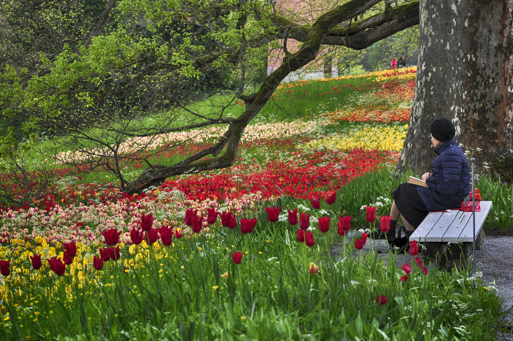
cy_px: 170
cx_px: 256
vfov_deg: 13.0
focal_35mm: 105
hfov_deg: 19.5
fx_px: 1494
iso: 200
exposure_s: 1/200
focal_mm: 70
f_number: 5.6
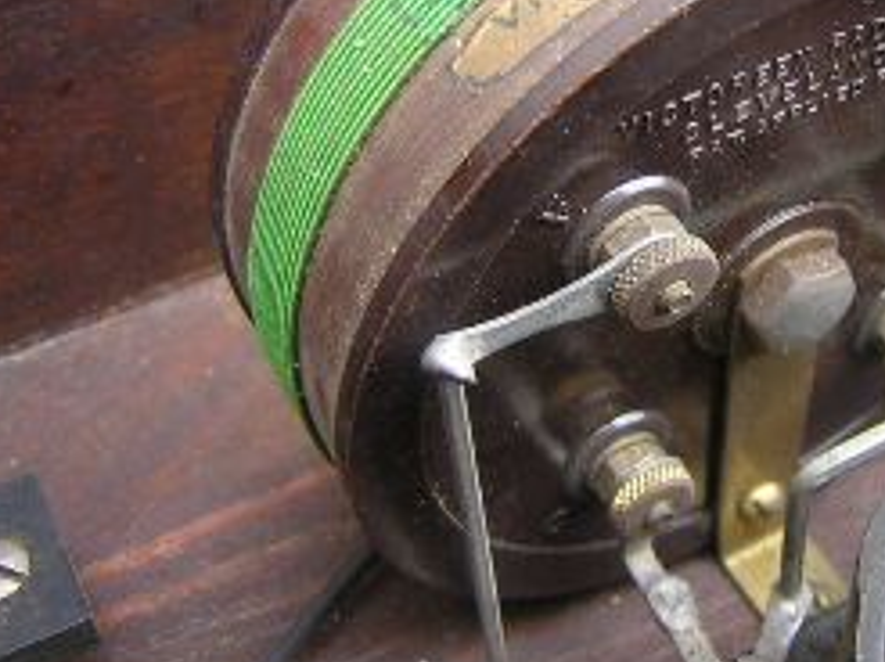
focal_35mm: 60
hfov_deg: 31.3
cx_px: 720
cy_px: 167
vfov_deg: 24.1
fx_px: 1532
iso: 100
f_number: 2.6
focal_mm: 4.7
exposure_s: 1/22.6
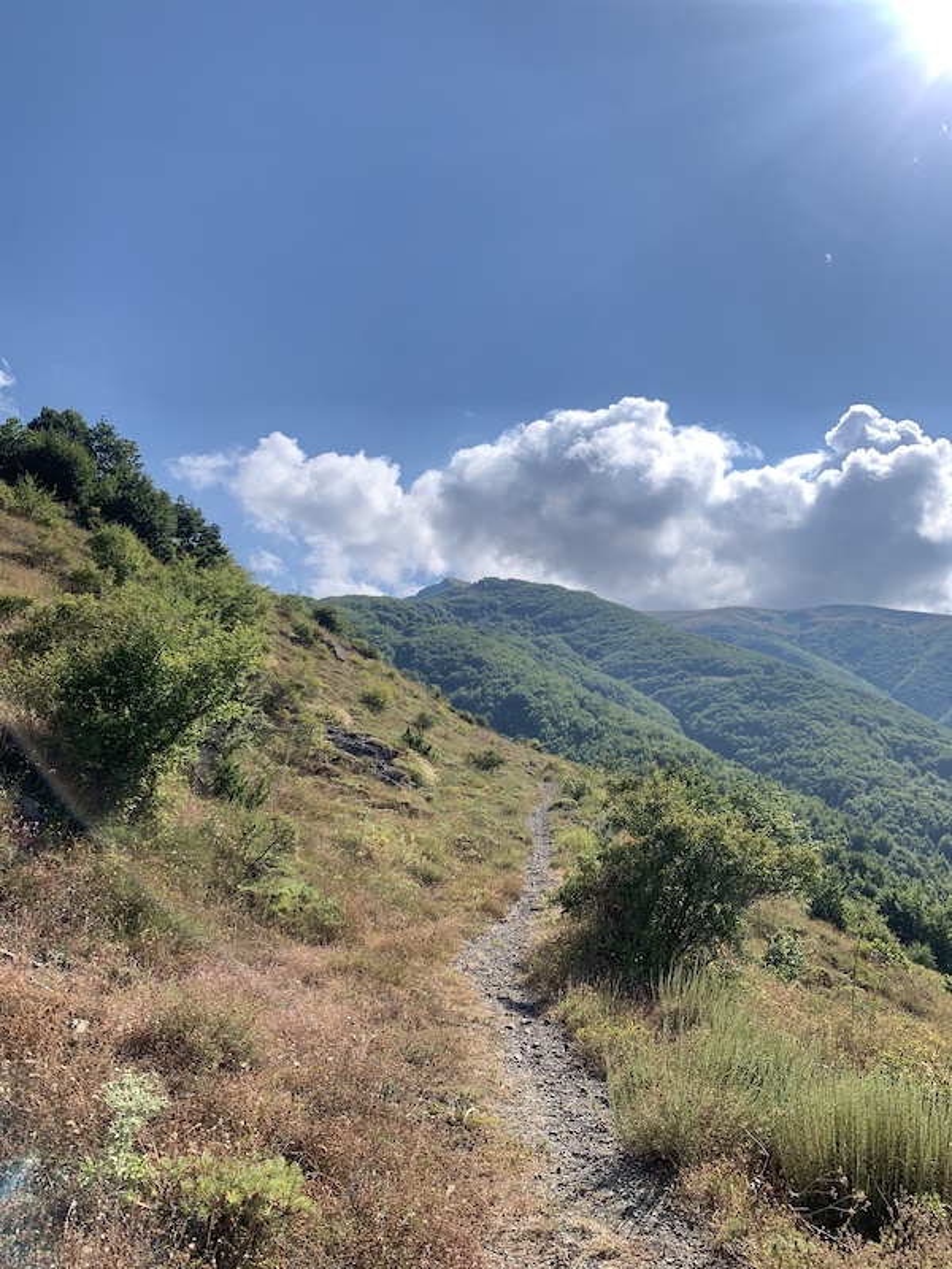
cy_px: 634
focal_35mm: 26
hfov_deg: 53.1
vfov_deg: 67.3
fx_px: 953
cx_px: 476
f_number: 1.8
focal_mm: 4.25
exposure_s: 1/1350
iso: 25
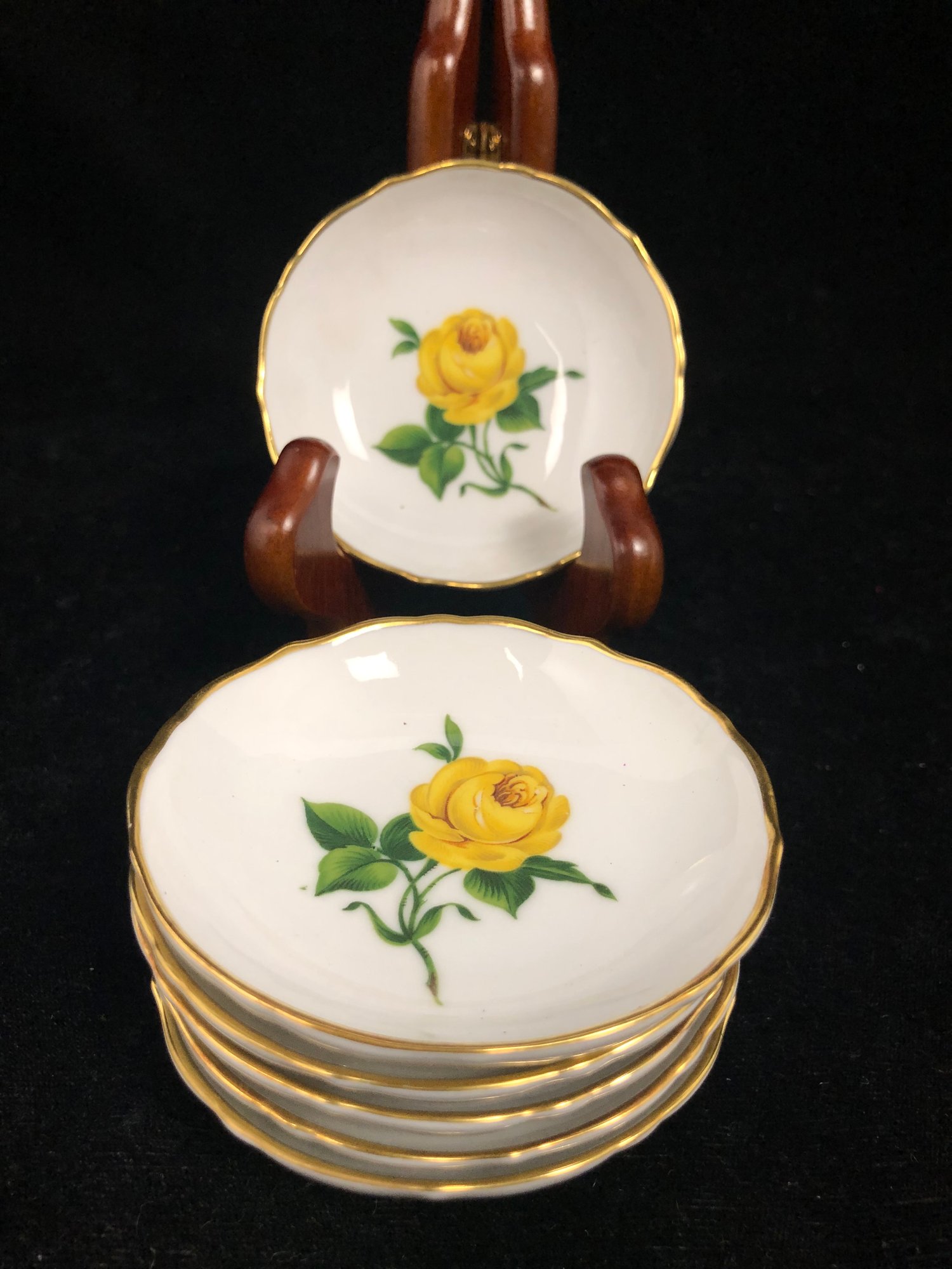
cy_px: 634
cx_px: 476
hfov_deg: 49.7
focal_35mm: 28
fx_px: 1027
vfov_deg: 63.4
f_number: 1.8
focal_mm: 4
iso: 32
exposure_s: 1/25
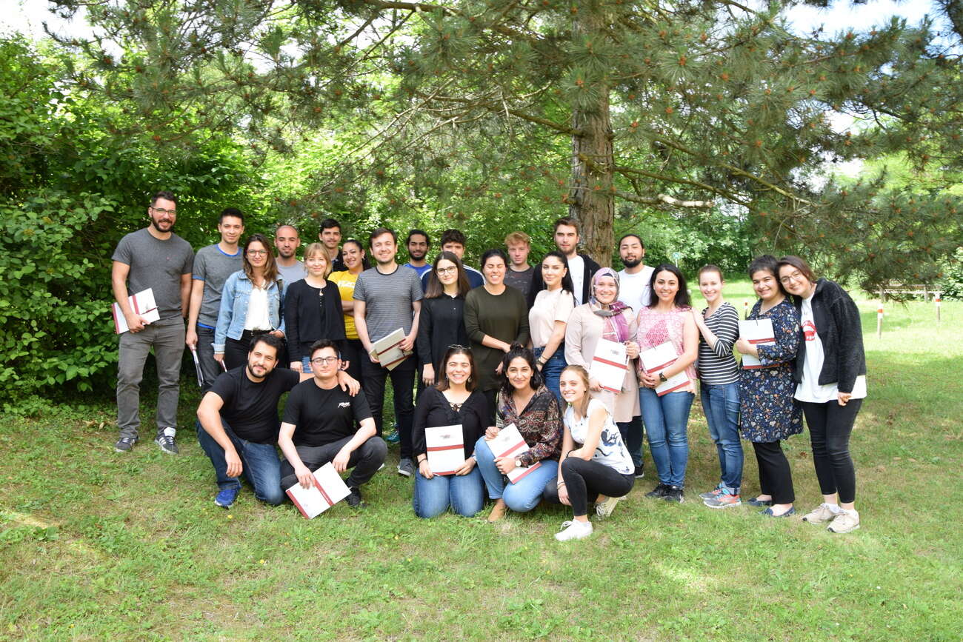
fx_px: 722
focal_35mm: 27
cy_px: 321
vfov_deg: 47.9
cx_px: 482
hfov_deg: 67.4
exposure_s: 1/200
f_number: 7.1
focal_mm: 18
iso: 400
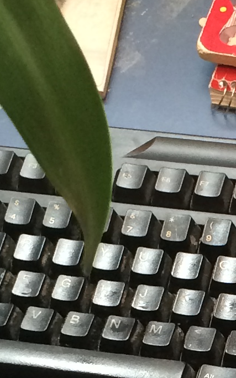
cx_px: 329
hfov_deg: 8.8
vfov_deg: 13.8
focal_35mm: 147
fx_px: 1512
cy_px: 452
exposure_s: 1/30
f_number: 2.2
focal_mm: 4.15
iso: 125
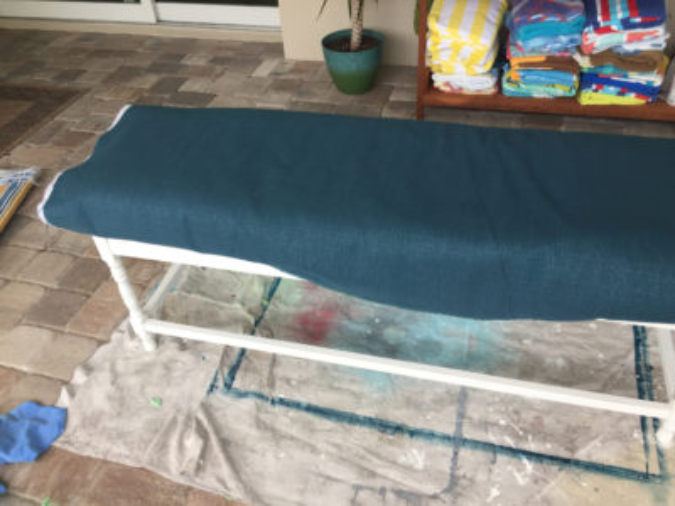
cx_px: 338
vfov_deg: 48.2
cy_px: 253
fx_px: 565
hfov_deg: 61.7
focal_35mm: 29
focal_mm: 4.15
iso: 40
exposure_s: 1/120
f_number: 2.2
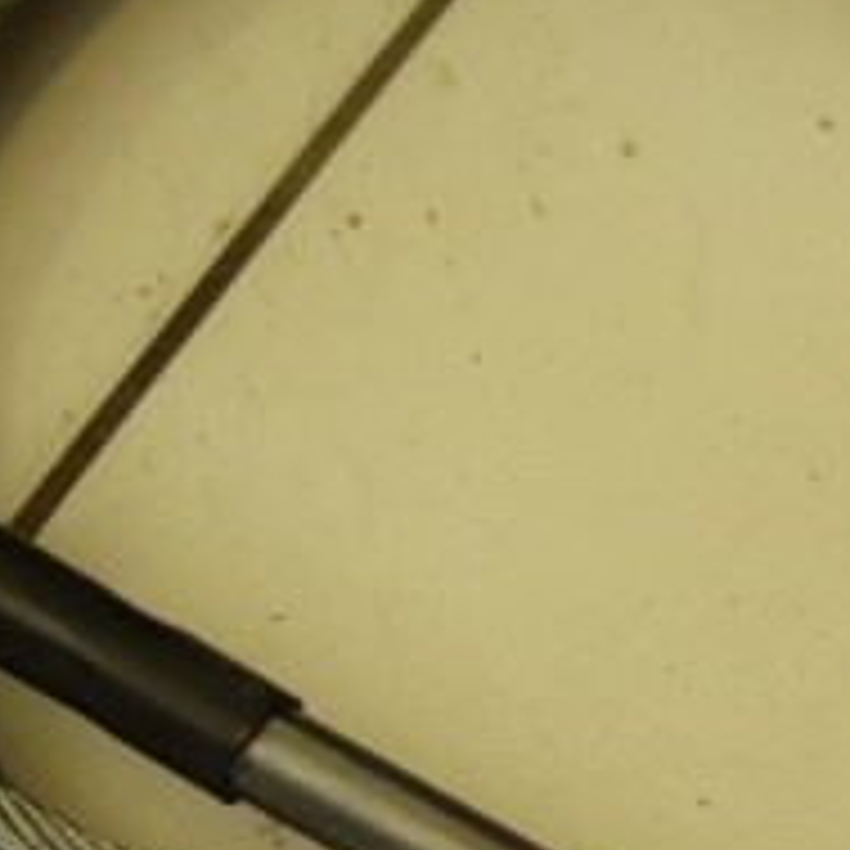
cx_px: 769
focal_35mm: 105
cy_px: 517
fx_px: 2917
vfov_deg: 16.6
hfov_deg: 16.4
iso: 100
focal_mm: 5.8
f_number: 2.8
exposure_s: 1/40
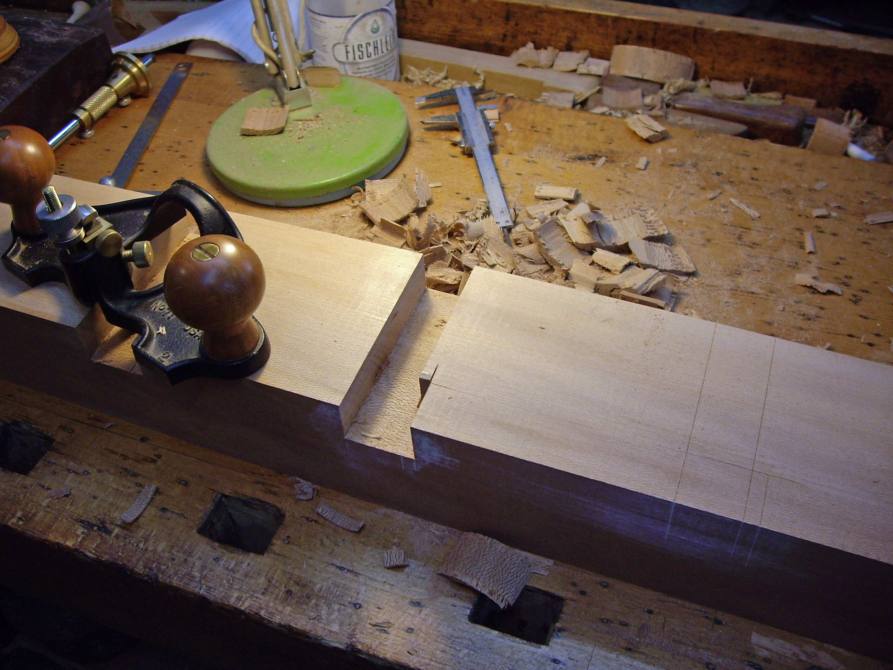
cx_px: 446
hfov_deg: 49.0
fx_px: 980
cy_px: 335
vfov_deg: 37.7
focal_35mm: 38
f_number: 2.7
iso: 100
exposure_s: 1/50
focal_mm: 6.2
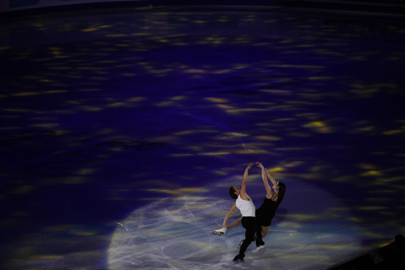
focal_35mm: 200
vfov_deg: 6.9
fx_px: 2250
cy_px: 135
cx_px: 202
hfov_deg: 10.3
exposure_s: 1/3200
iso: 400
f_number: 2.8
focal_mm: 200
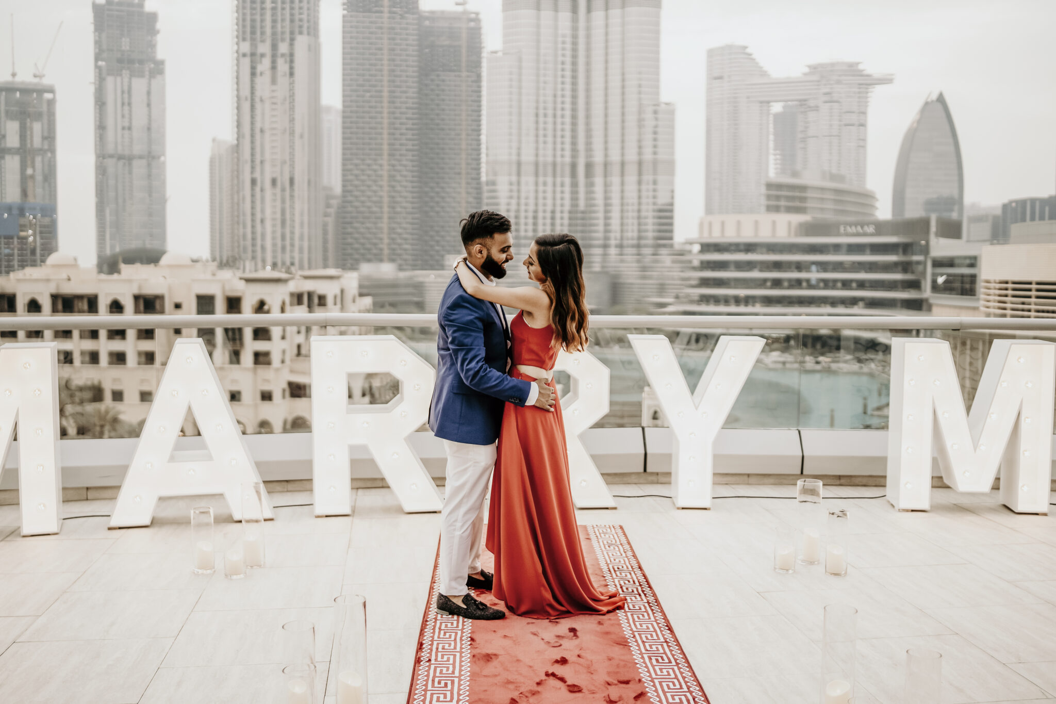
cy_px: 352
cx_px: 528
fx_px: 1027
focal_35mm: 35
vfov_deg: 37.8
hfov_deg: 54.4
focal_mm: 35
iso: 250
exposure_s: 1/2500
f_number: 1.6
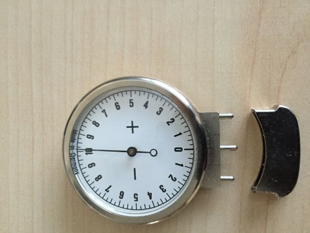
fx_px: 260
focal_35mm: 29
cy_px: 116
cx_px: 155
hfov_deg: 61.7
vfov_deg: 48.2
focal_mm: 4.15
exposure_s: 1/20
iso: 250
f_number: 2.2
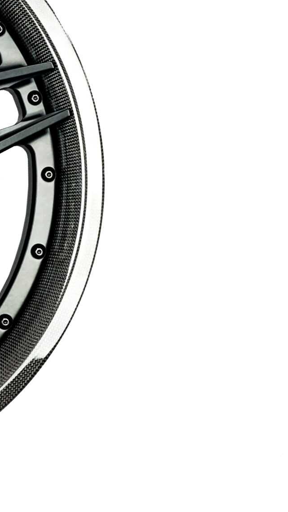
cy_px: 176
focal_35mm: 94
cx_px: -197
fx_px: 1276
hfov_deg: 12.0
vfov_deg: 22.6
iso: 1250
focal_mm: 40
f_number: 4
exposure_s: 1/160
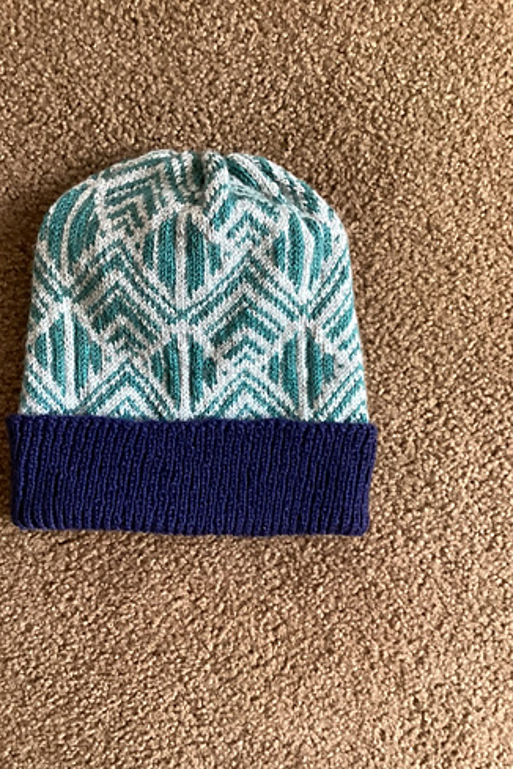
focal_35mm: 33
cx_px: 223
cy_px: 388
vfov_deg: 57.2
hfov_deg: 39.9
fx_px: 705
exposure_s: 1/30
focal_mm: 3.3
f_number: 2.4
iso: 400
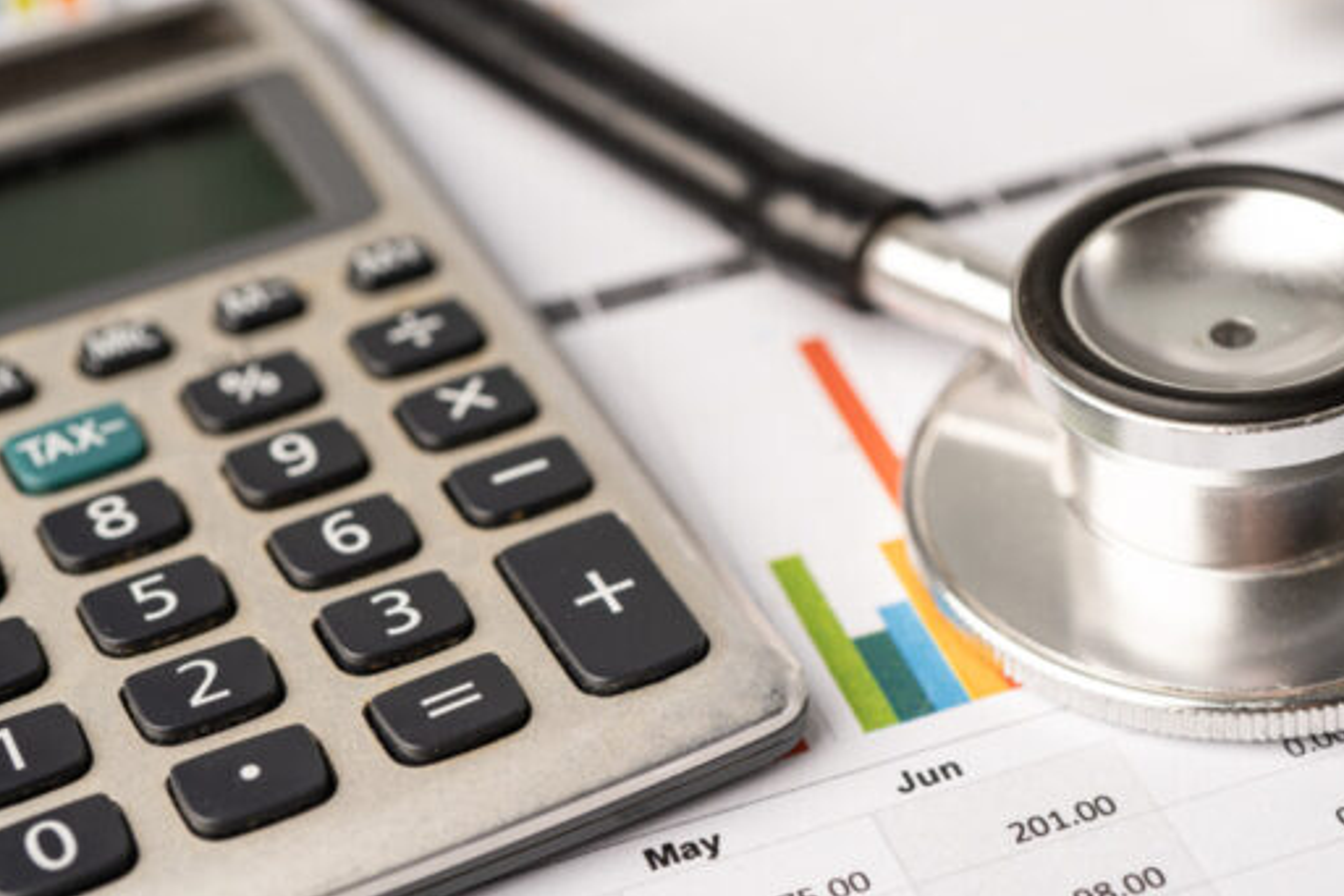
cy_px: 379
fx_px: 2912
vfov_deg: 17.5
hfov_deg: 25.9
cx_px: 854
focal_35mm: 78
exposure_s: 1/60
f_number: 5
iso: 100
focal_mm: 50
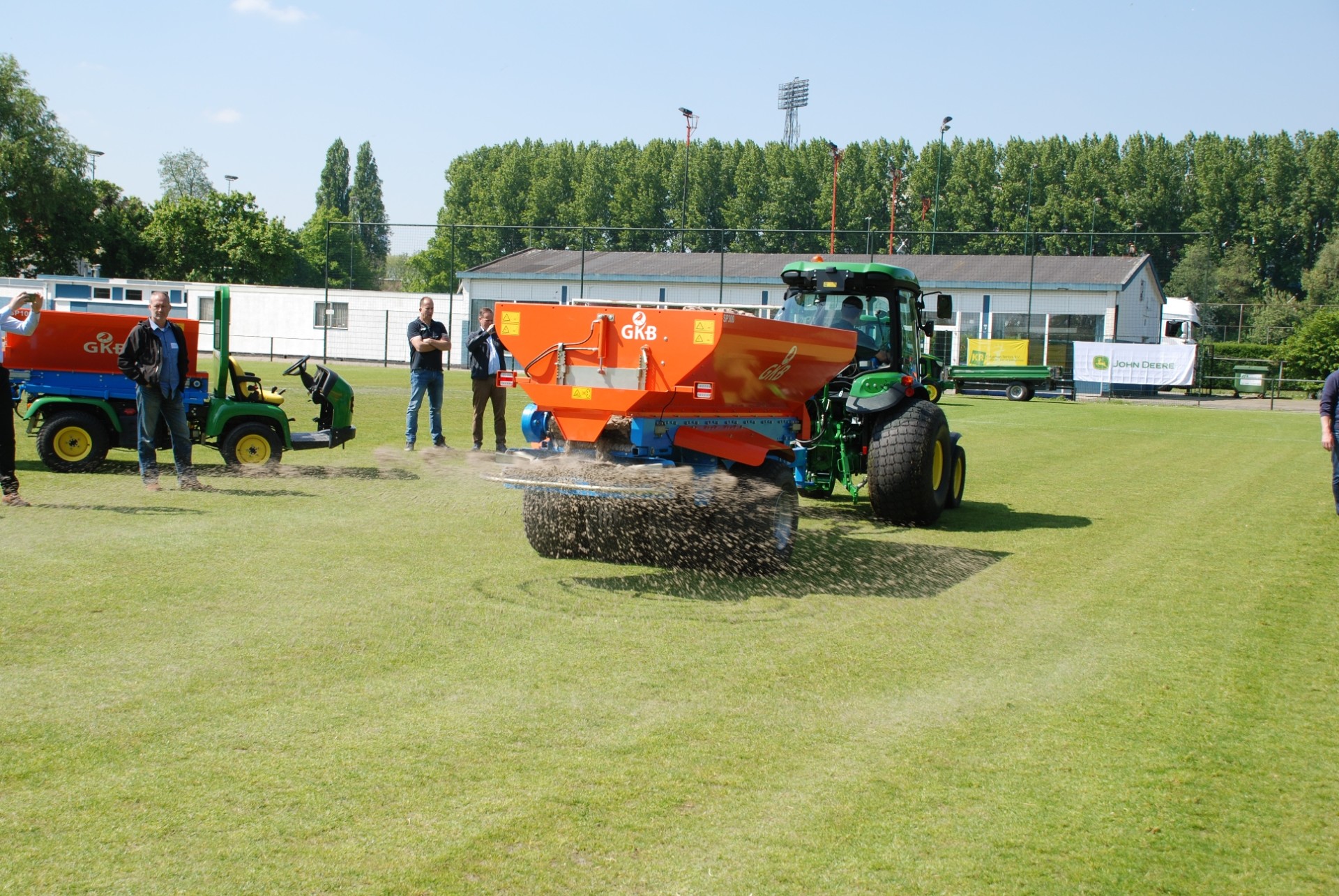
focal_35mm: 48
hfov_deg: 41.1
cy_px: 448
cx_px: 670
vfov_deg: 28.1
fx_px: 1787
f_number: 7.1
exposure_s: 1/200
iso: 125
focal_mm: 32
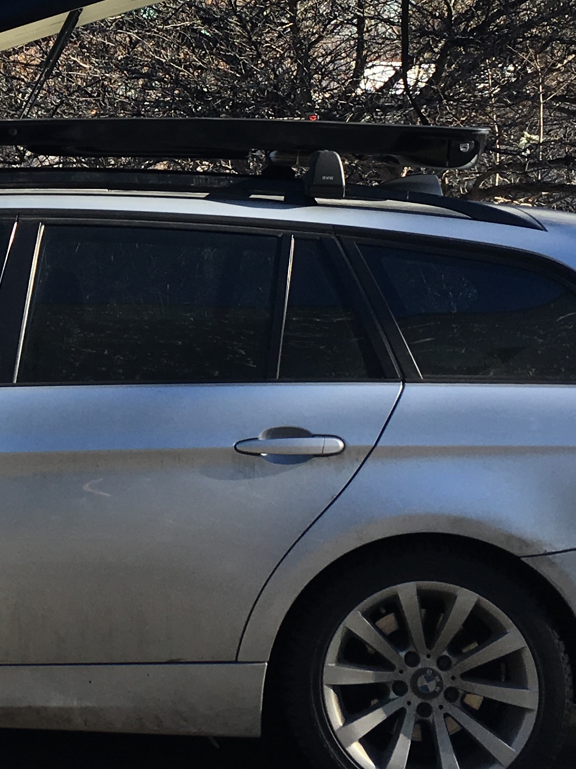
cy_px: 133
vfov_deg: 22.6
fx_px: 1886
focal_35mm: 85
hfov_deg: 16.7
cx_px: -99
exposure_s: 1/699
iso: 25
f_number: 2.2
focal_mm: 4.15
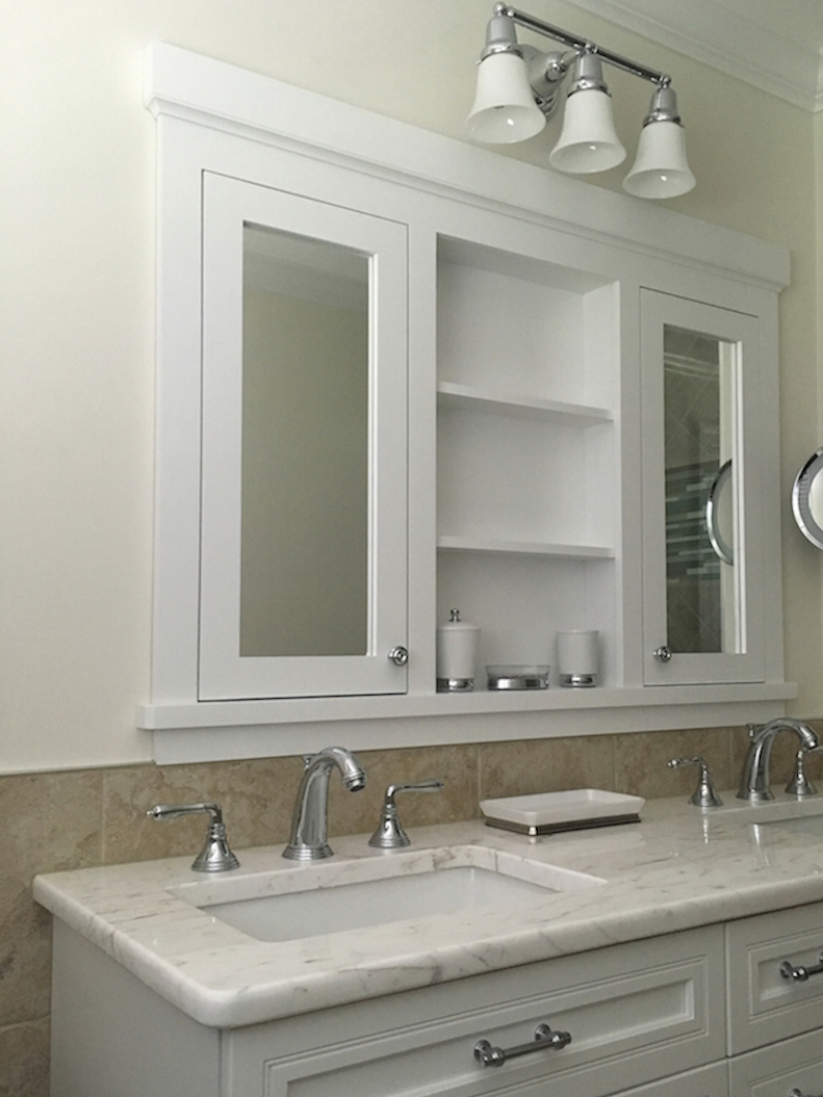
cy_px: 582
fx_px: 1046
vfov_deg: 55.3
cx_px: 465
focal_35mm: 33
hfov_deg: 42.8
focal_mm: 4.15
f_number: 2.2
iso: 200
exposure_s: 1/24
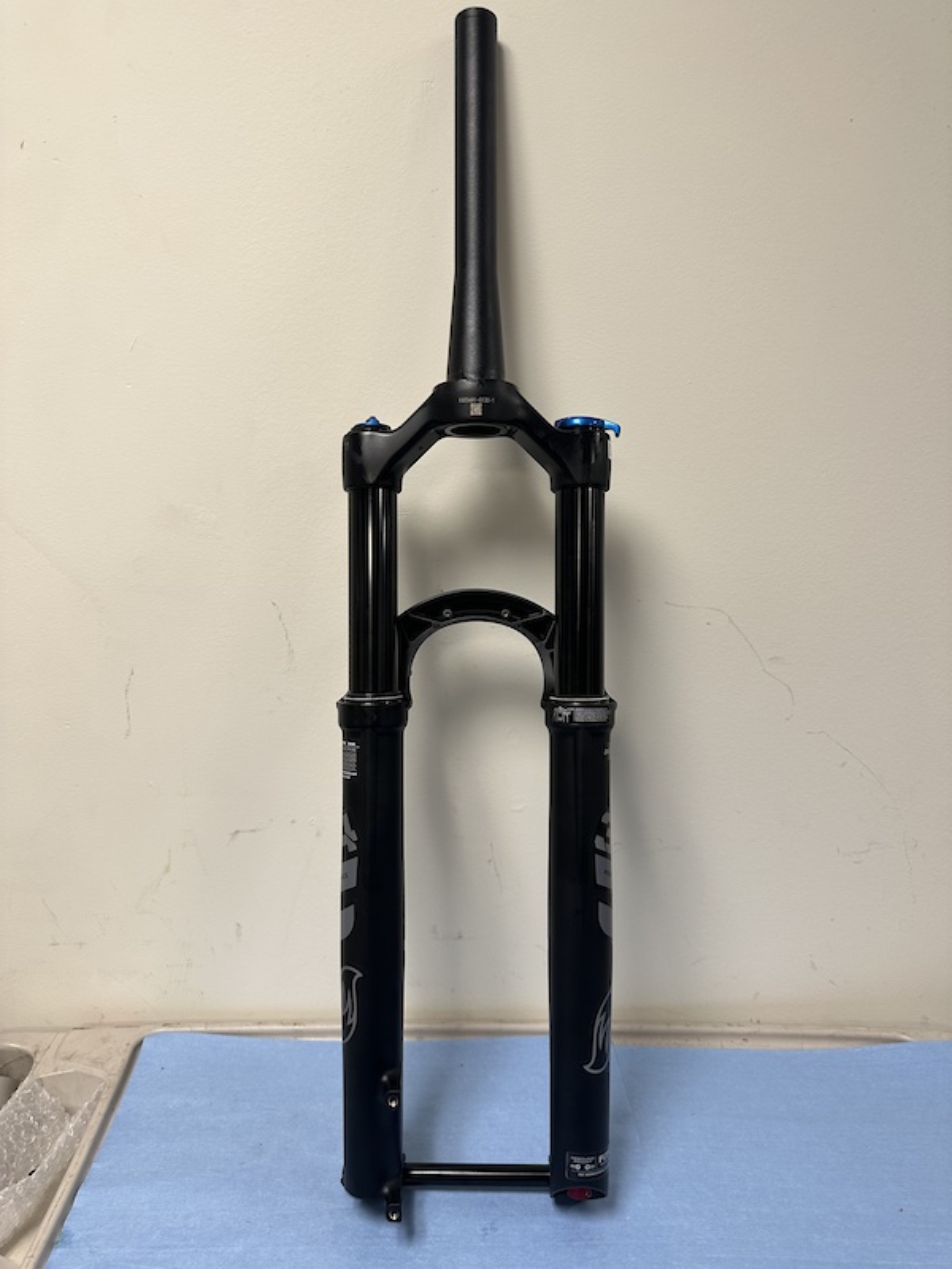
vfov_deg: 71.6
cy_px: 634
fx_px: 880
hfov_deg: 56.8
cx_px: 476
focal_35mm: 24
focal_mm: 6.86
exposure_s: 1/120
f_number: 1.78
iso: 125
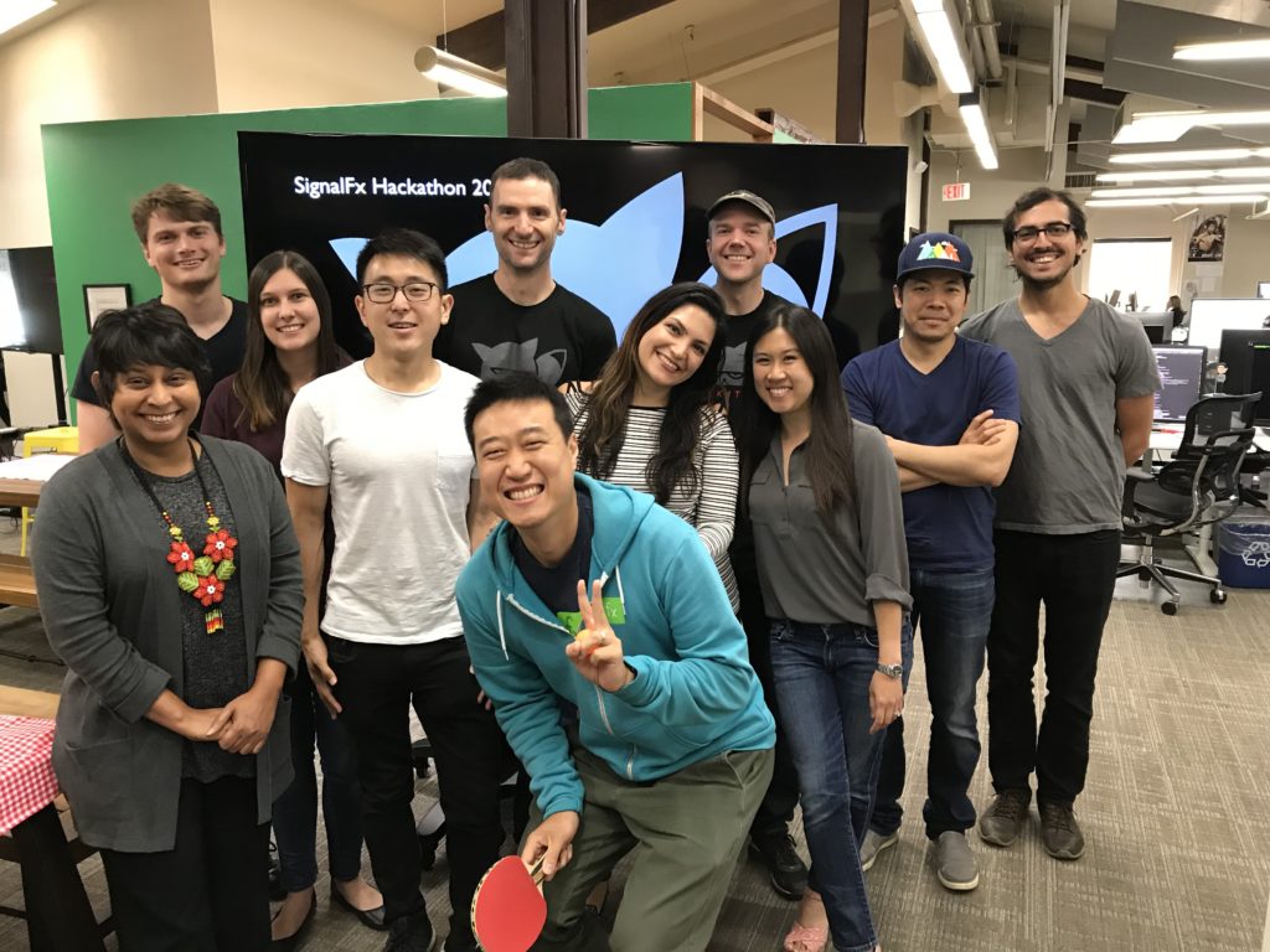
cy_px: 476
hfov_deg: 63.4
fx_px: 1027
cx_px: 635
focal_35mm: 28
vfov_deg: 49.7
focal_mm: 3.99
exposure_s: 1/15
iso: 64
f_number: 1.8
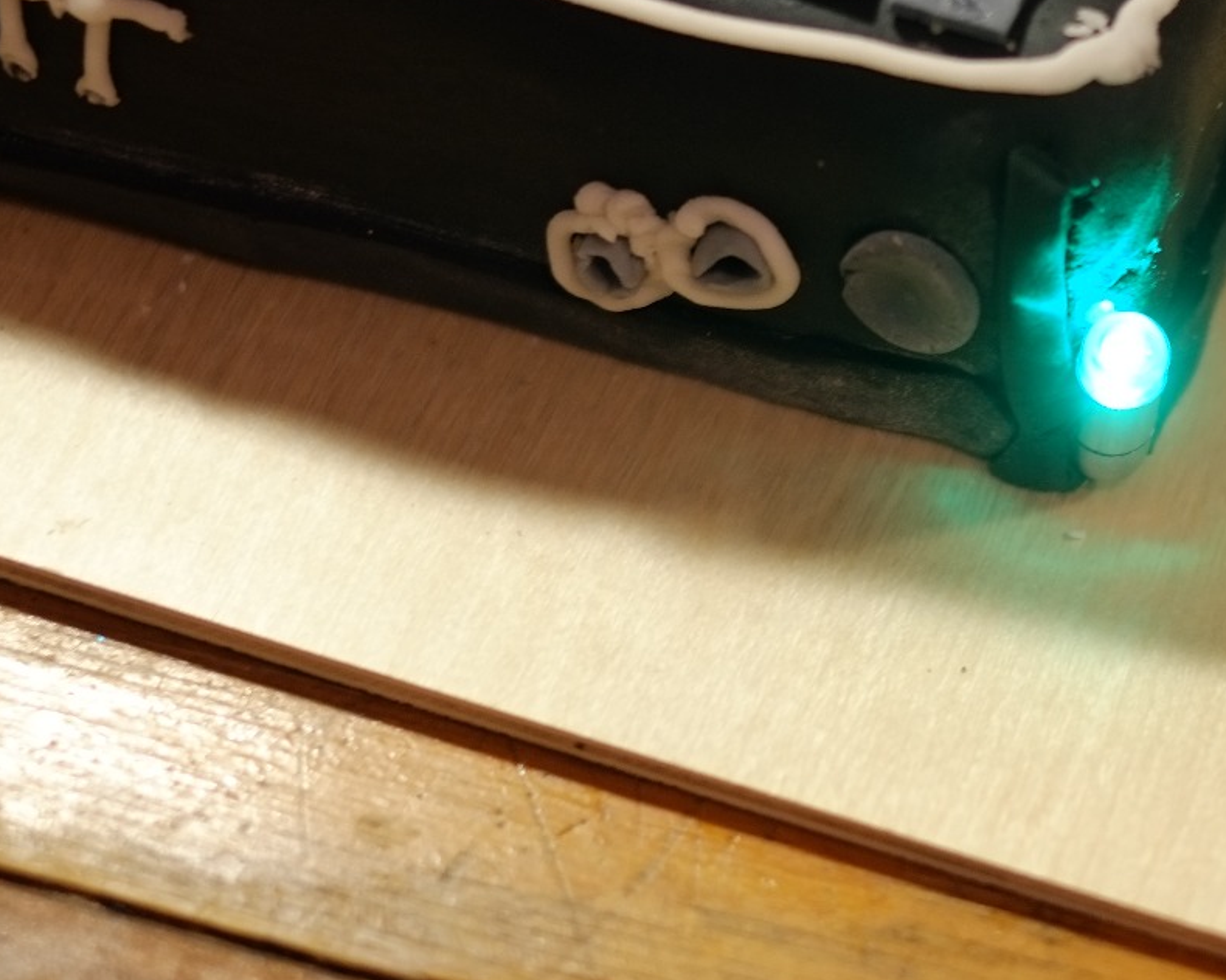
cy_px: 420
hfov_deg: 18.7
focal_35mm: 102
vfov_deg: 15.1
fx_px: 3701
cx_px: 903
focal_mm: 35
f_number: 1.4
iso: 250
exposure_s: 1/52
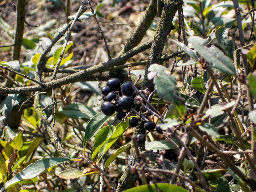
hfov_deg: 15.2
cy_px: 96
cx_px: 128
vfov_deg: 11.4
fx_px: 961
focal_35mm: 130
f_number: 6.5
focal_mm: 23
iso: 80
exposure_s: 1/100
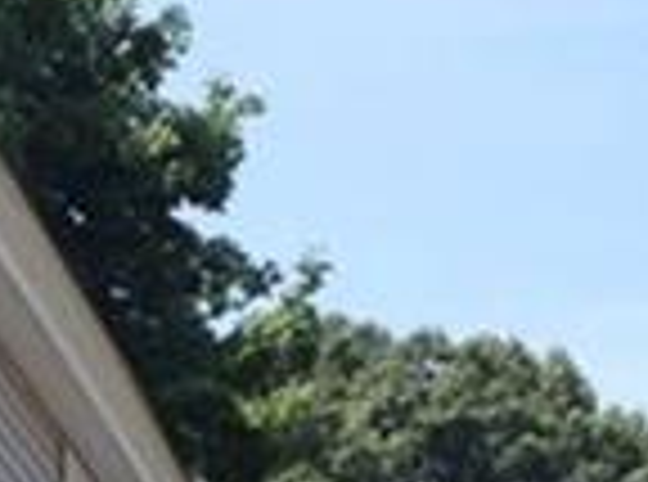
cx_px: -693
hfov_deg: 7.6
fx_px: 4646
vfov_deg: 5.8
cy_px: 856
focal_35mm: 249
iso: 50
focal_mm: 4.28
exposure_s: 1/1314
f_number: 2.4
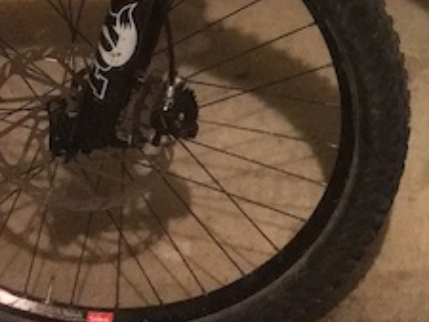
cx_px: 559
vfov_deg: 13.5
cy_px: -171
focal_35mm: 103
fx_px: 1277
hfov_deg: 17.8
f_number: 2.2
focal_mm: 4.15
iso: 640
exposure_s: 1/15
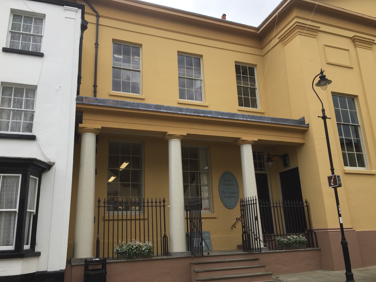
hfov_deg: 60.0
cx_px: 186
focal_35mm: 30
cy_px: 143
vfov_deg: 46.8
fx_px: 326
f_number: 2.2
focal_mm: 4.15
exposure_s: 1/682
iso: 32
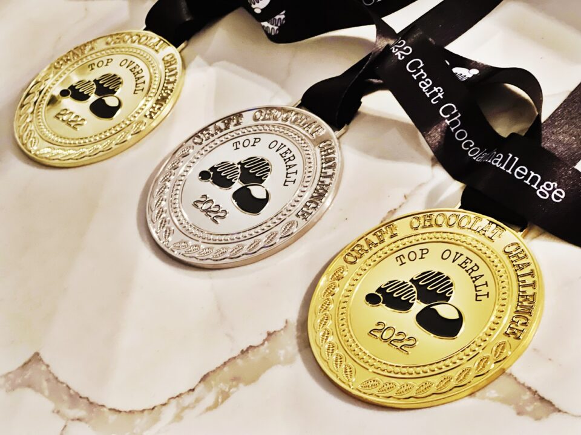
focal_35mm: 77
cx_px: 290
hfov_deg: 25.3
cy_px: 218
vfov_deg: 19.1
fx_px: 1292
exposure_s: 1/15
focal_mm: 9
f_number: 2.8
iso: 640
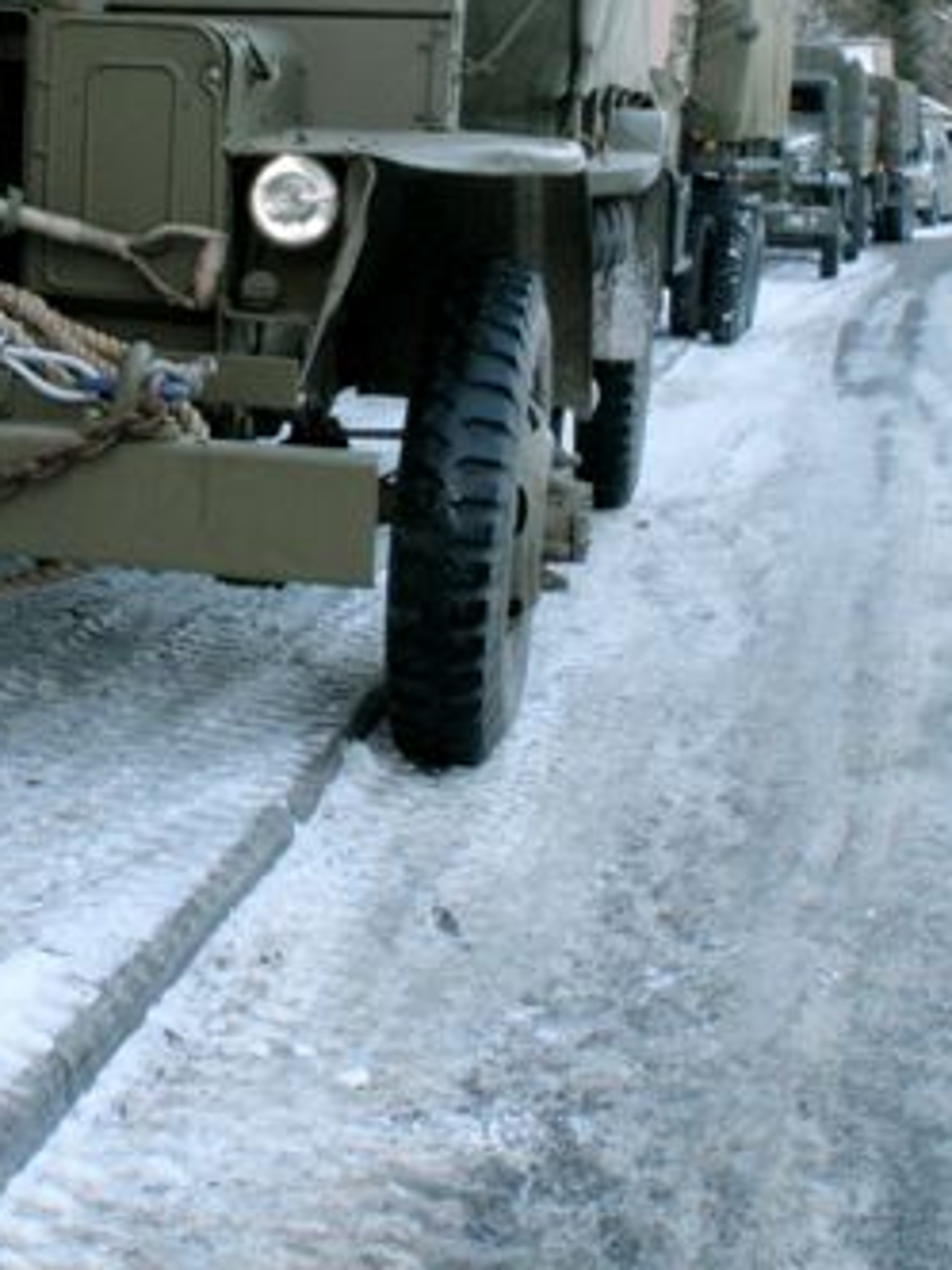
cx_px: 164
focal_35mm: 54
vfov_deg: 34.0
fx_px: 1980
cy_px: 172
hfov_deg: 26.4
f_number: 3.5
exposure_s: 1/30
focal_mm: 5
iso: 100
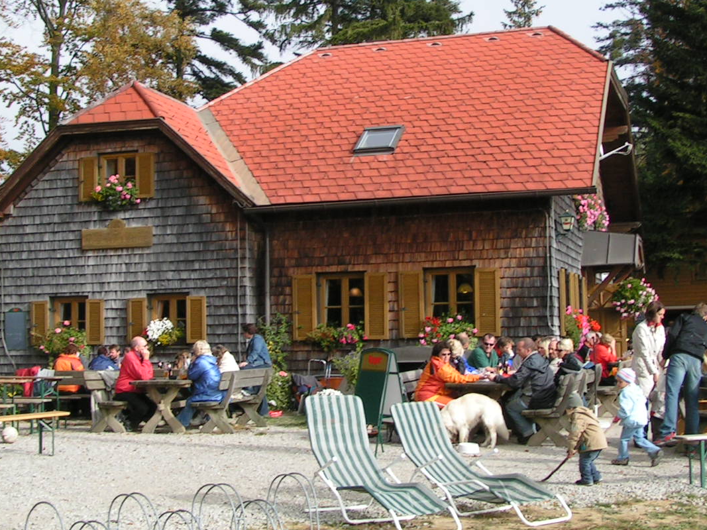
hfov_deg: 33.8
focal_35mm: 57
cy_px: 190
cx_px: 320
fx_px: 1164
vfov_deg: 25.6
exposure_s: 1/250
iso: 50
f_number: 5.6
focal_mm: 5.8
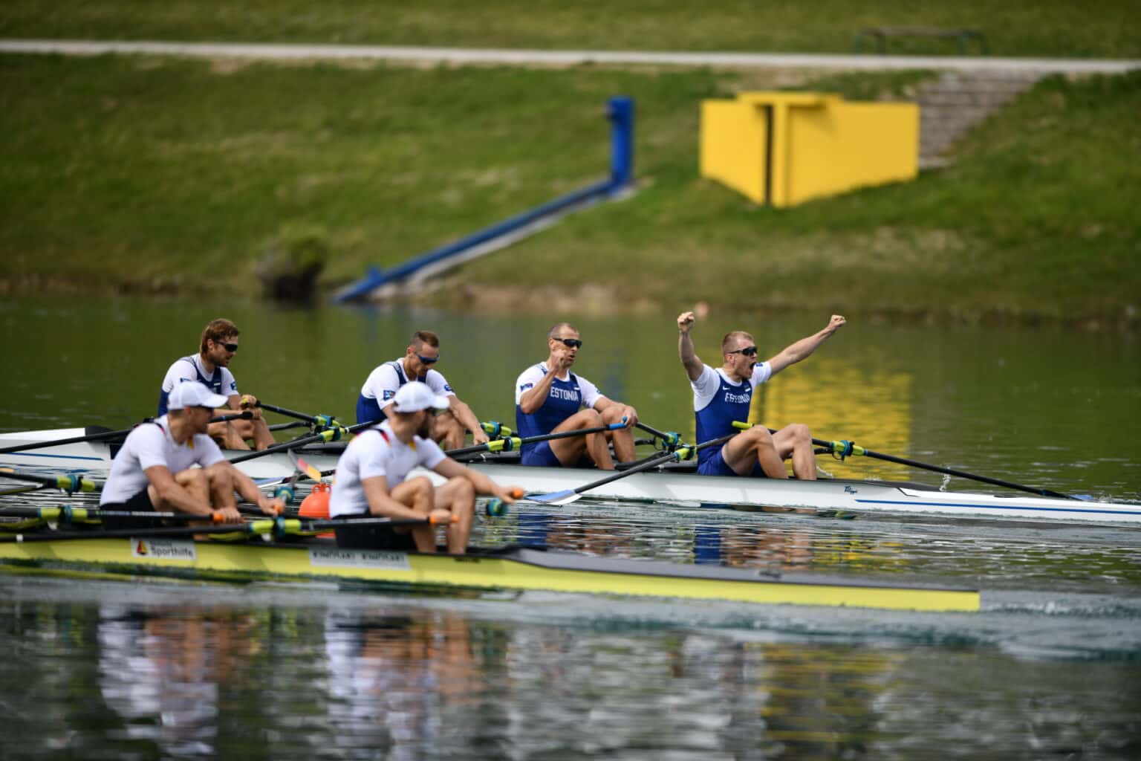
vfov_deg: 3.4
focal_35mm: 400
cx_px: 570
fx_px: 12677
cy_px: 380
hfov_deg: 5.2
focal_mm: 400
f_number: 2.8
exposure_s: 1/1600
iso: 80
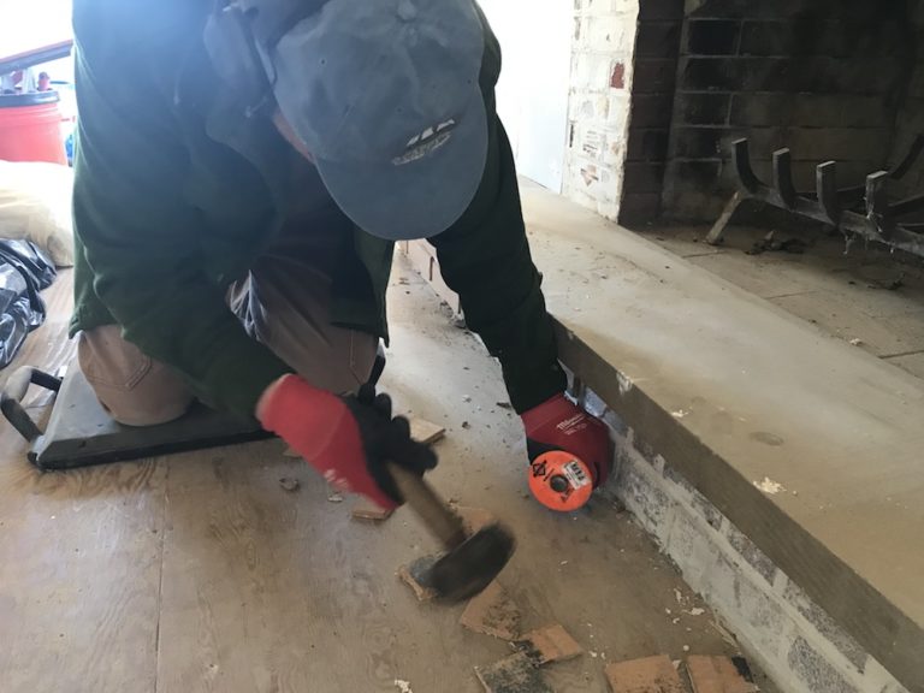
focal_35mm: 28
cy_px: 346
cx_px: 462
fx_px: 747
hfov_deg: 63.4
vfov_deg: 49.7
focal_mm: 3.99
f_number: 1.8
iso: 64
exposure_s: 1/15
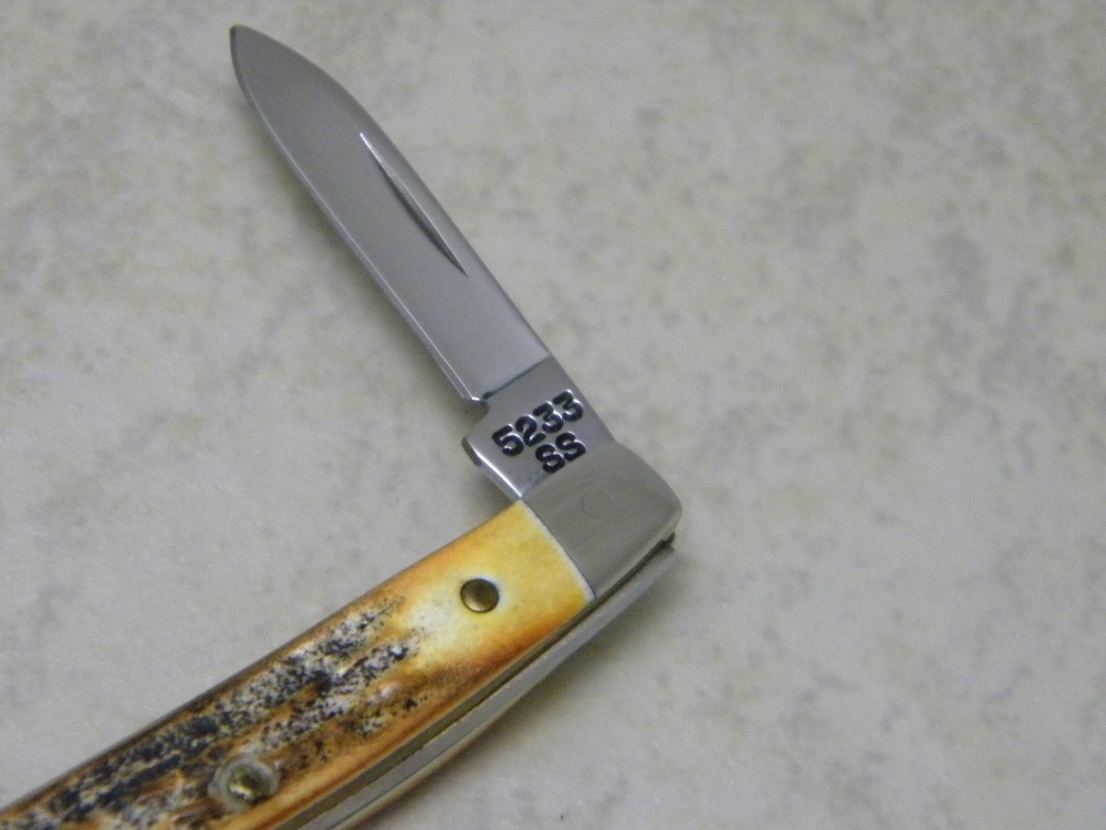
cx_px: 553
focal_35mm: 148
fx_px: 4729
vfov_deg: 10.0
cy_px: 415
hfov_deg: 13.3
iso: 800
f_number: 5
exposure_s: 1/42.6
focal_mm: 26.8
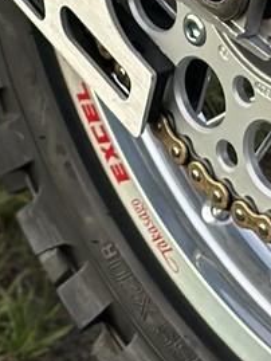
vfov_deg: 6.4
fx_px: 2973
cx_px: -126
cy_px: -663
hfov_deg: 5.2
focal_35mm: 285
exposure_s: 1/66
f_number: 1.78
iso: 125
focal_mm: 6.86
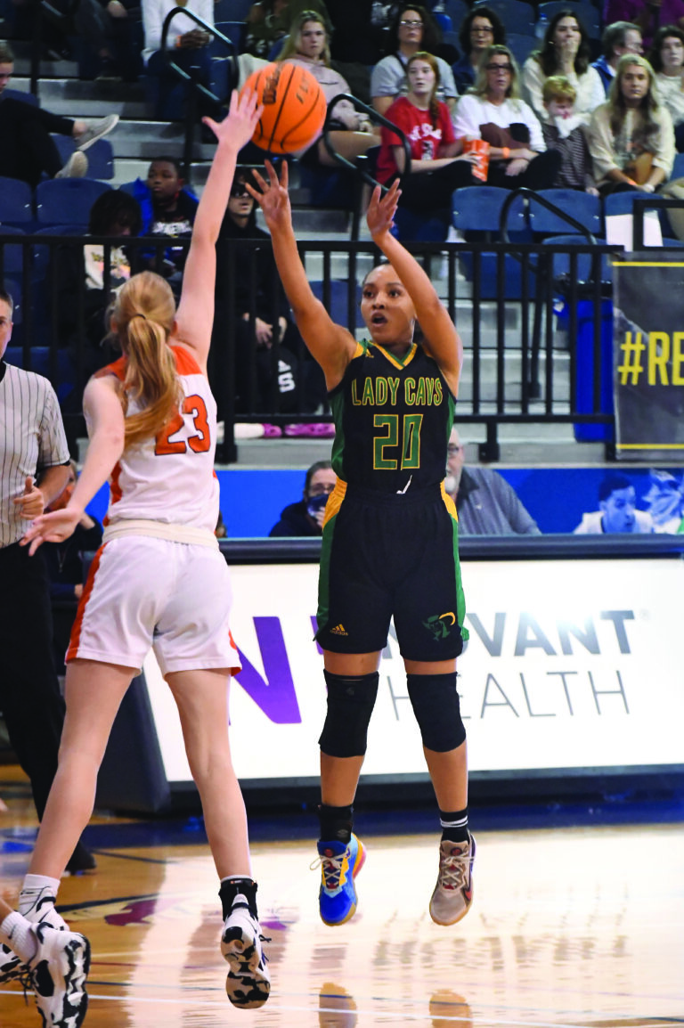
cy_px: 514
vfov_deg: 10.6
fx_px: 5564
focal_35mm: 195
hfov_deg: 7.0
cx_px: 342
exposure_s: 1/1000
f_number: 5
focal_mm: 130
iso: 10000
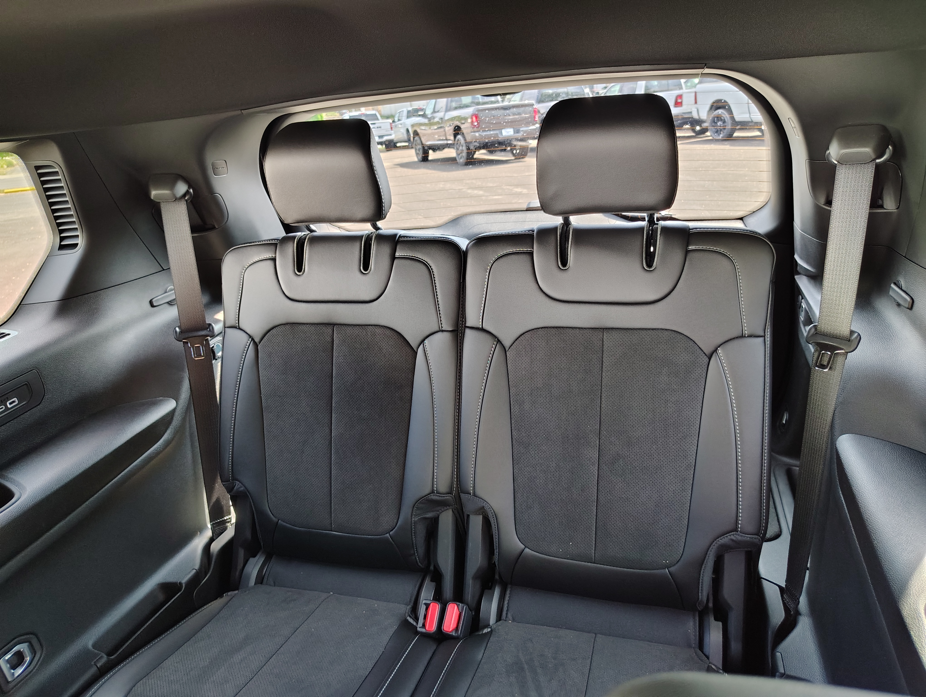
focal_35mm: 24
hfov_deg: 71.5
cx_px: 463
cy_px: 348
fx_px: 643
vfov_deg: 56.9
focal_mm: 5.56
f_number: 1.8
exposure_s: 1/60
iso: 1938
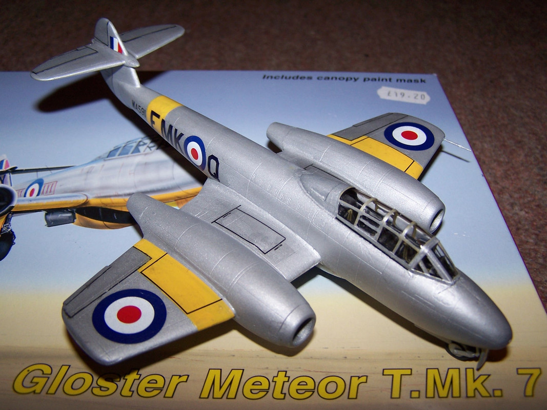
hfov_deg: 49.0
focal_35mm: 38
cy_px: 205
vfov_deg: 37.7
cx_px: 274
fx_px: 600
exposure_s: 1/60
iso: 80
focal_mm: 6.3
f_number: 2.8
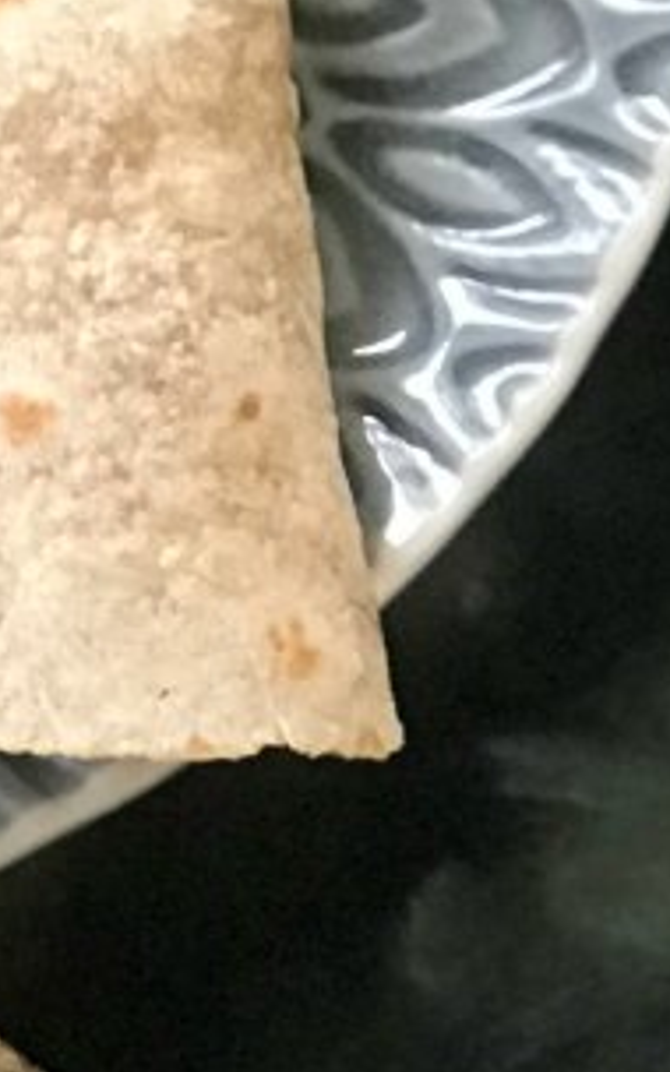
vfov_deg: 6.6
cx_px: -949
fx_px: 9291
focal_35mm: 318
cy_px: 1160
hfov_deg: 4.1
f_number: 2.8
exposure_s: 1/50
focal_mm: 6.6
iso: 250
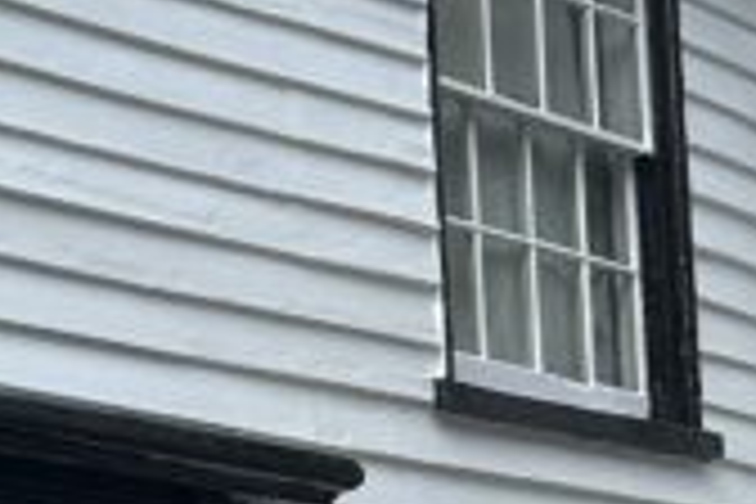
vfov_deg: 8.0
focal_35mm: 172
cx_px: -558
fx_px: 3612
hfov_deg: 11.2
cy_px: 461
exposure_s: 1/3831
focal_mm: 5.7
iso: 50
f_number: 1.5
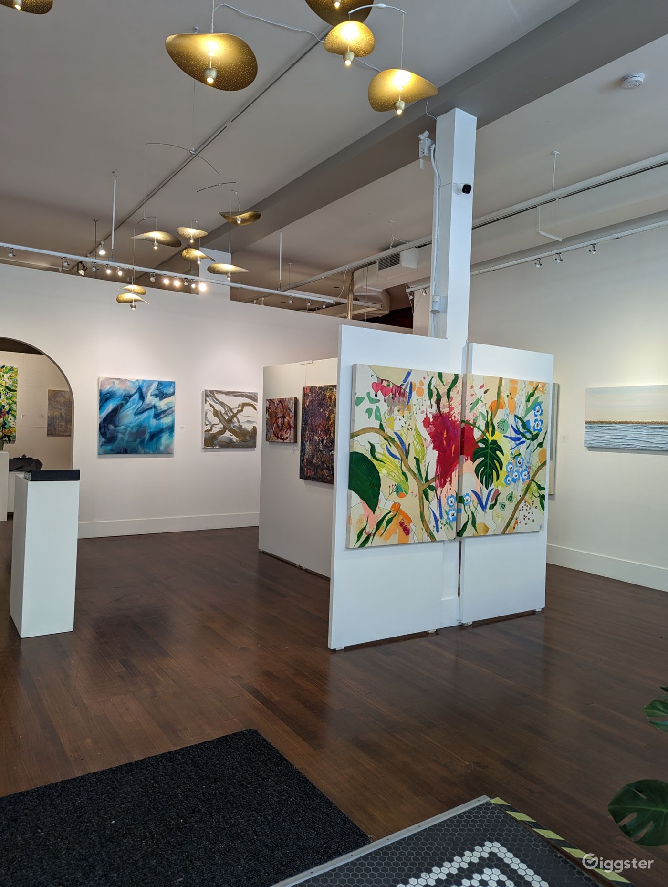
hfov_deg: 56.9
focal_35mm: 24
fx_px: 616
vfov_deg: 71.5
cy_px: 444
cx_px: 334
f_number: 1.85
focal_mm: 6.81
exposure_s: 1/60
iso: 55
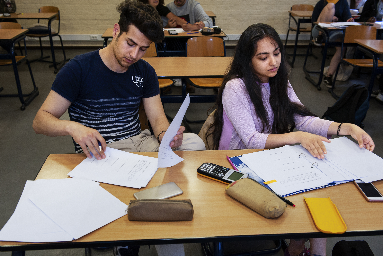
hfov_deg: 55.8
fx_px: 362
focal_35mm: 34
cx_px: 192
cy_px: 128
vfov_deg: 38.9
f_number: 5
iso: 1600
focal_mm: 34
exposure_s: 1/60
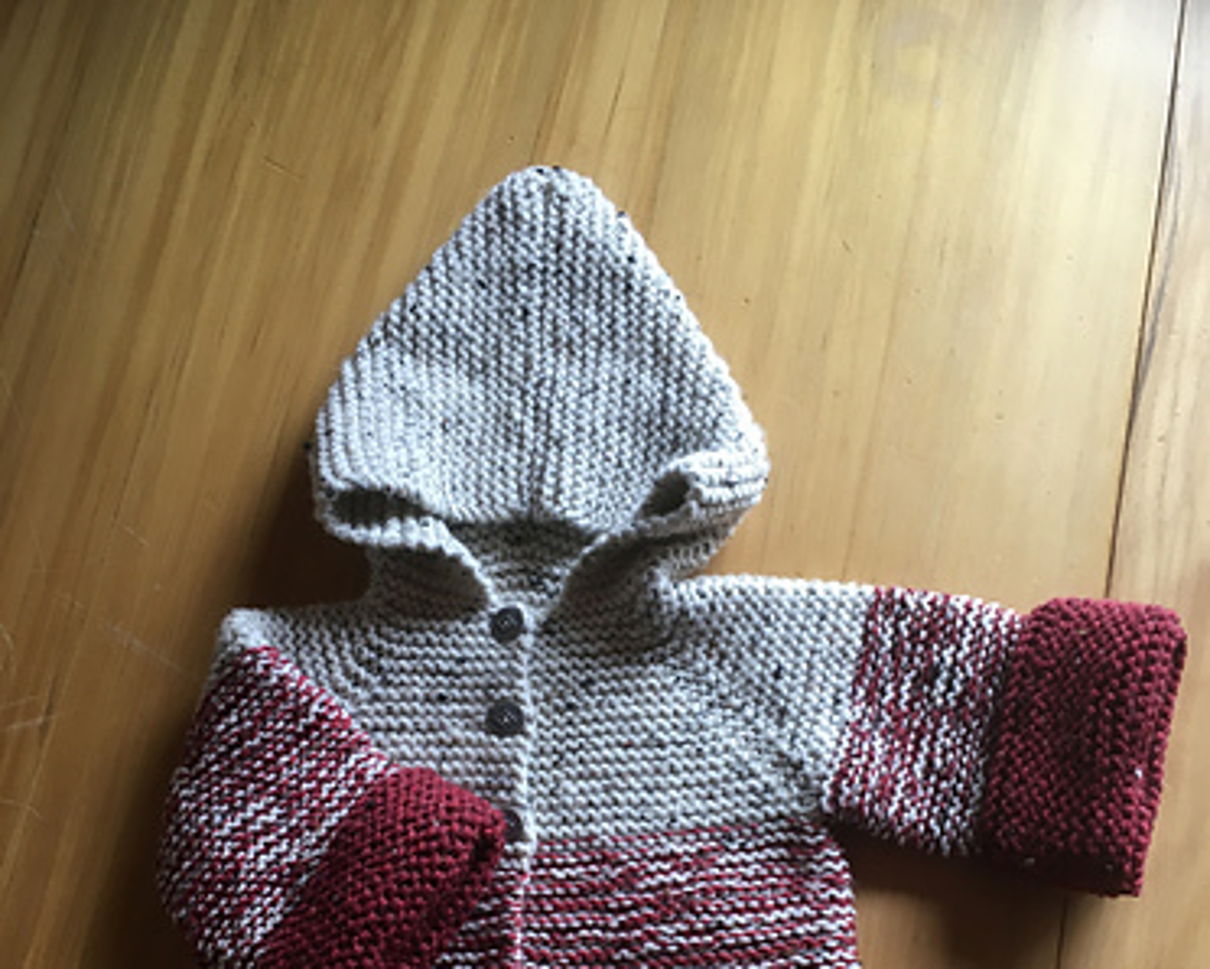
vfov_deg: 37.7
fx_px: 1362
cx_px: 607
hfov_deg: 47.9
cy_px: 787
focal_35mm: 38
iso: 40
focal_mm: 4.15
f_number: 2.2
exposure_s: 1/33
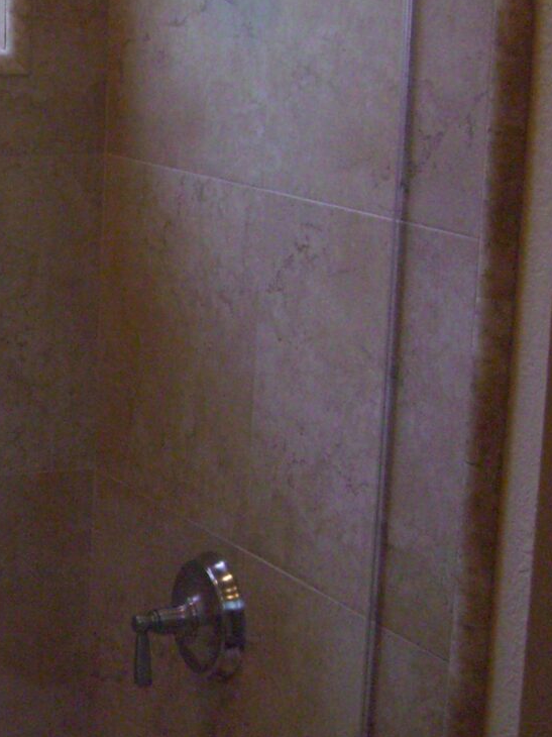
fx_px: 2127
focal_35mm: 100
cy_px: 448
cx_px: -122
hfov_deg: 14.3
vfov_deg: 19.6
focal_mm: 7.9
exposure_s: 1/80
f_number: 2.8
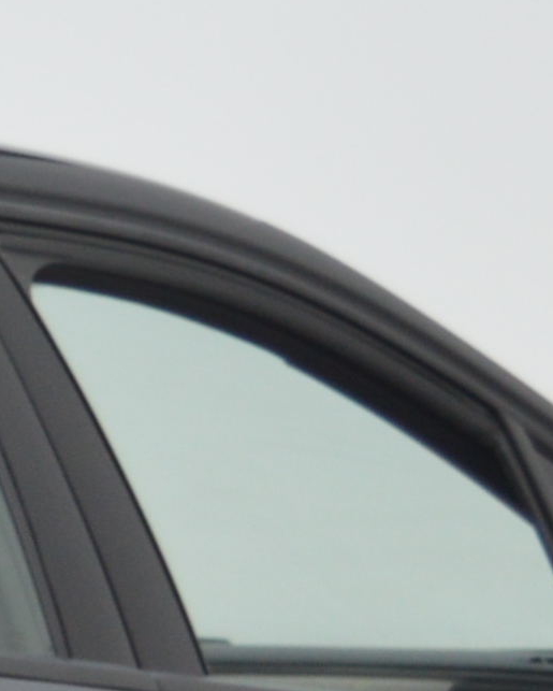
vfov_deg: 5.6
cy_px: 997
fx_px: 7059
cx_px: -672
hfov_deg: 4.4
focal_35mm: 345
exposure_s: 1/50
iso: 400
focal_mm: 35
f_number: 4.5
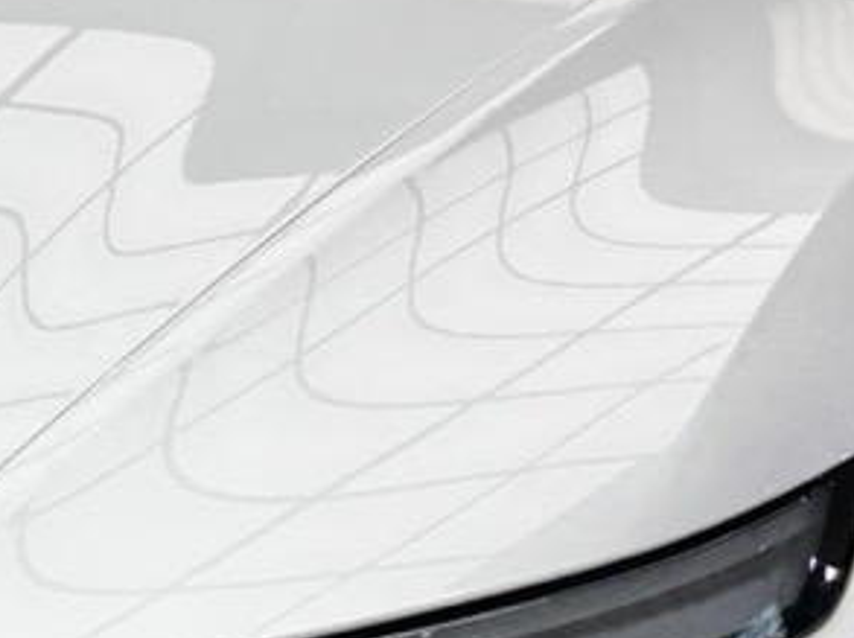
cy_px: 632
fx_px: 2587
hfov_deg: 16.9
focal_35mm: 105
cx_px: -437
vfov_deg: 13.9
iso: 80
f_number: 1.78
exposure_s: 1/1637
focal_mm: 6.76
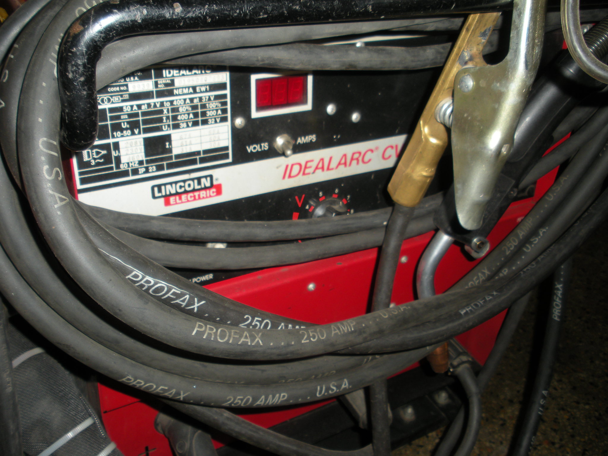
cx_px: 304
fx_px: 632
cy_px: 228
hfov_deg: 51.4
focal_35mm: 36
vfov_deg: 39.7
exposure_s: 1/60
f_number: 3.5
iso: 64
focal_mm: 6.3
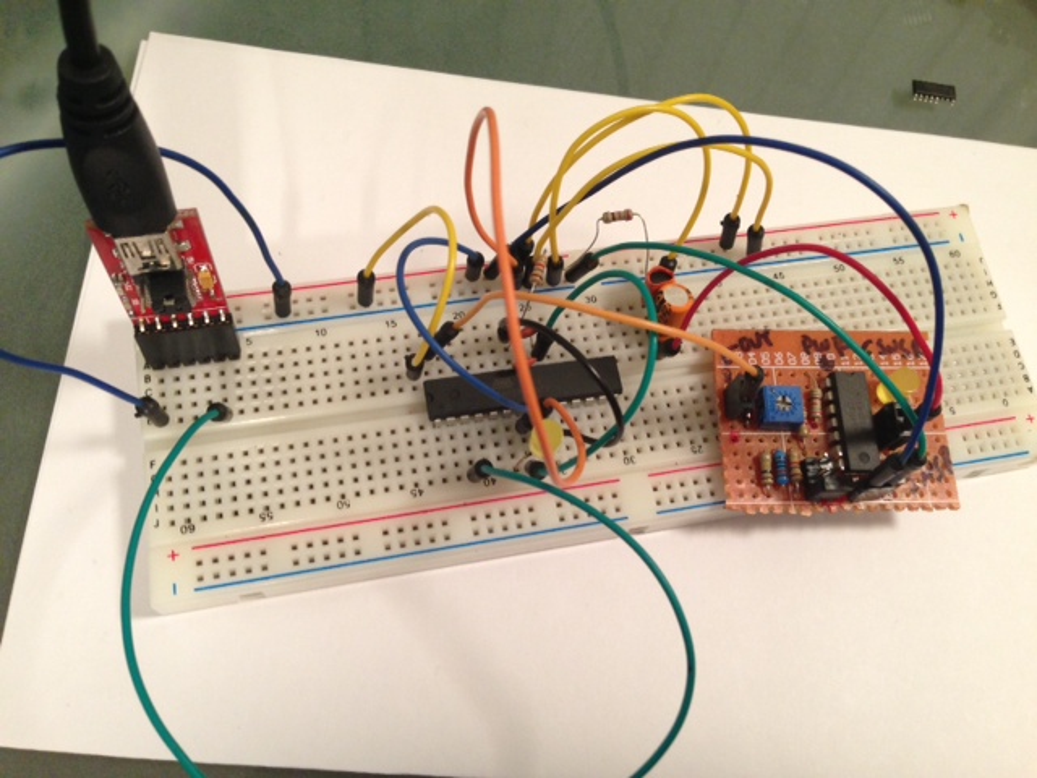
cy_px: 389
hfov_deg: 55.4
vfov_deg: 42.9
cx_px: 518
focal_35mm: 33
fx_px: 989
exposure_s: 1/20
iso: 160
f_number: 2.4
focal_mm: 4.13
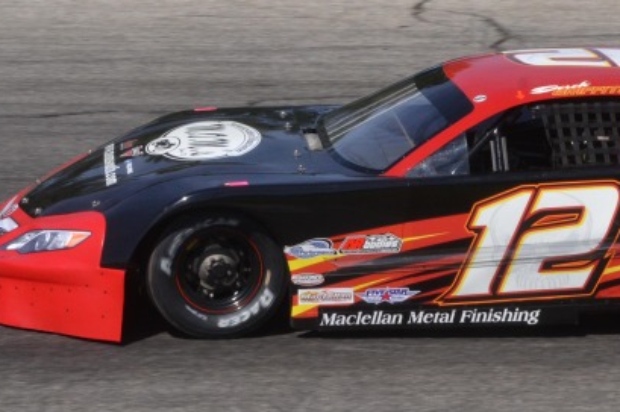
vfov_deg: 6.5
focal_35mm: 210
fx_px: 3614
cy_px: 167
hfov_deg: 9.8
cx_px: 488
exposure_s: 1/640
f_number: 16
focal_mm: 56
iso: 800
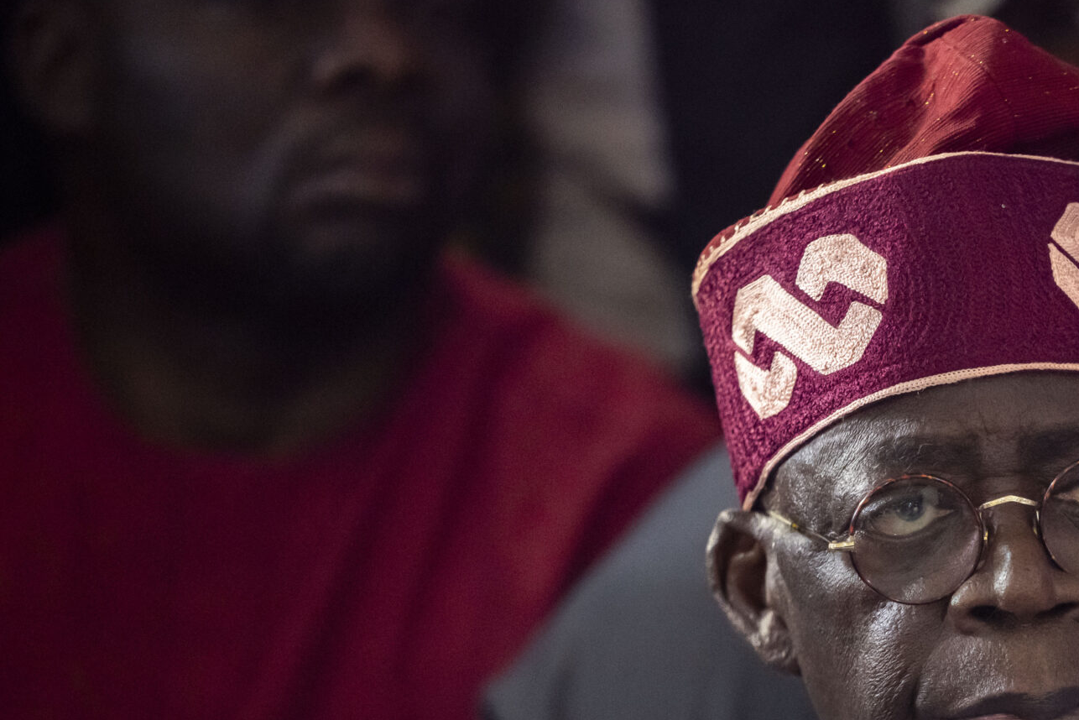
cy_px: 685
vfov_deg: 3.5
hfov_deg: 5.2
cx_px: 993
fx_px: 11931
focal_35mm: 398
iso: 6400
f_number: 2.8
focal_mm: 200
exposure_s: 1/640
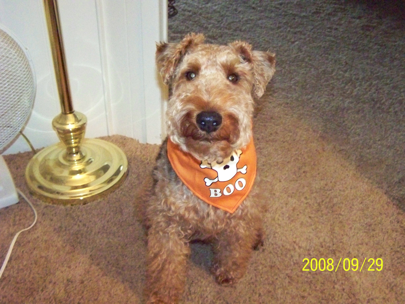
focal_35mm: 38
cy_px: 152
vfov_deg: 37.7
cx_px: 202
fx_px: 445
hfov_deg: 49.0
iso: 1600
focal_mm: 6.3
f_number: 2.8
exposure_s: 1/60
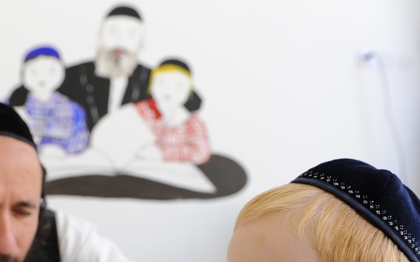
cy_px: 235
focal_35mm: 46
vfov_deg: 27.0
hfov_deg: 42.6
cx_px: 123
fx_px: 526
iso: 500
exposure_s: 1/400
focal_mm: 24
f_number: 3.2
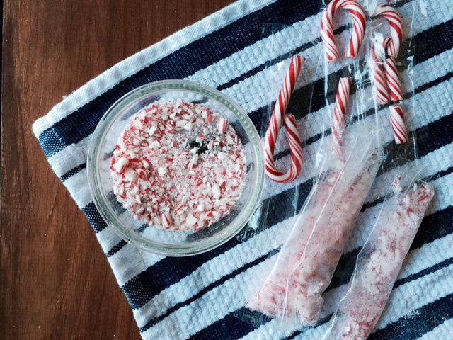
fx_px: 380
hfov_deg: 61.7
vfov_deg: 48.2
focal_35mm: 29
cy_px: 170
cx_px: 226
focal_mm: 4.15
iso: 32
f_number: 2.2
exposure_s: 1/30
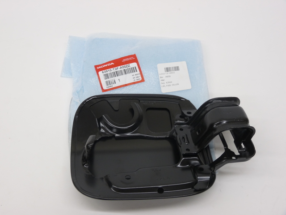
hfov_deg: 39.7
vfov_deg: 30.3
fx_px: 397
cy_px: 108
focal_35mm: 48
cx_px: 143
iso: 125
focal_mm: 8.5
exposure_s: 1/30
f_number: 3.2
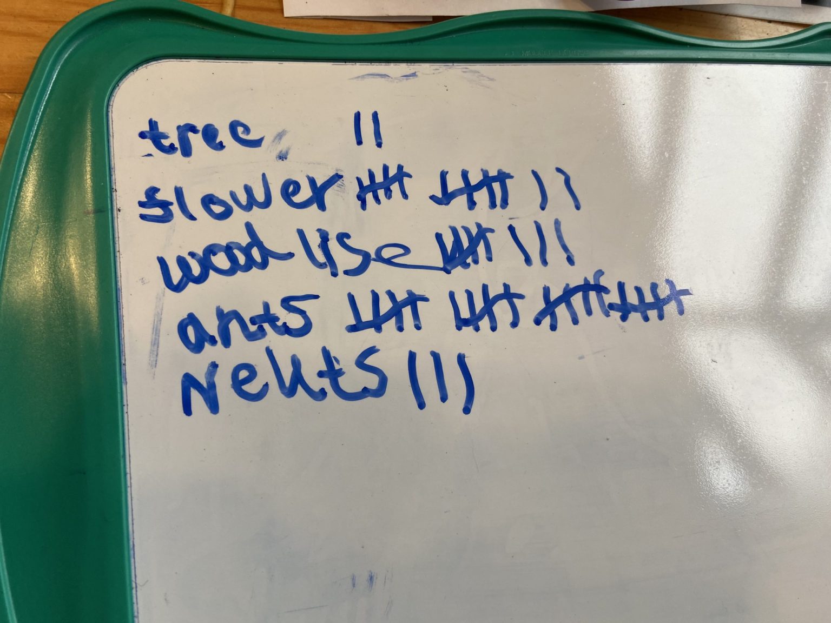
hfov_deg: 67.3
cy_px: 312
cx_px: 416
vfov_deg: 53.1
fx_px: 624
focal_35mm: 26
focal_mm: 4.25
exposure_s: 1/122
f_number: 1.8
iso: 100
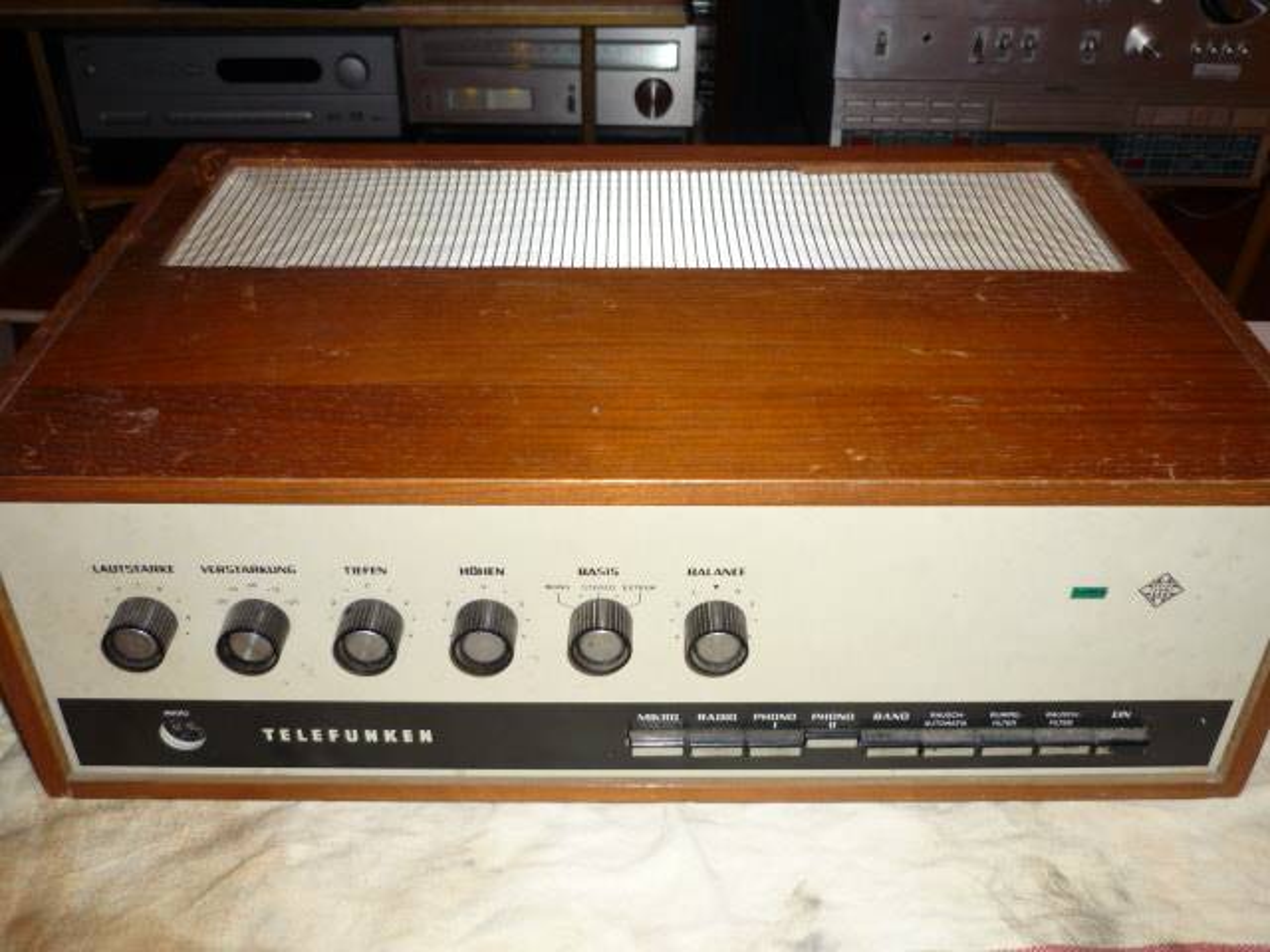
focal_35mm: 33
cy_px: 476
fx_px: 1211
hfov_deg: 55.4
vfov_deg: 42.9
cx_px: 635
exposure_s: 1/30
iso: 100
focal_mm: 5.5
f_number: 2.8
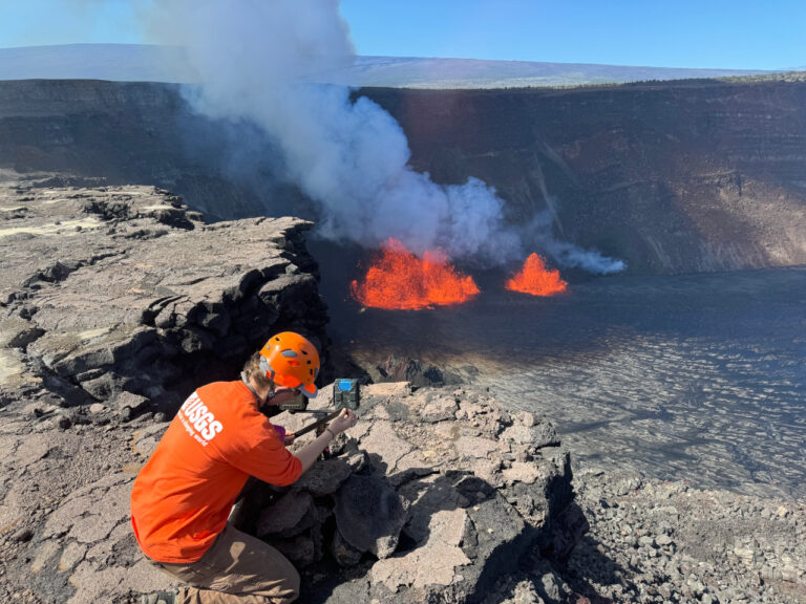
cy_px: 302
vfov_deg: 56.8
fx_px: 559
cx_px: 403
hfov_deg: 71.6
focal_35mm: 24
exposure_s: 1/2506
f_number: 1.78
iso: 80
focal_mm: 6.76
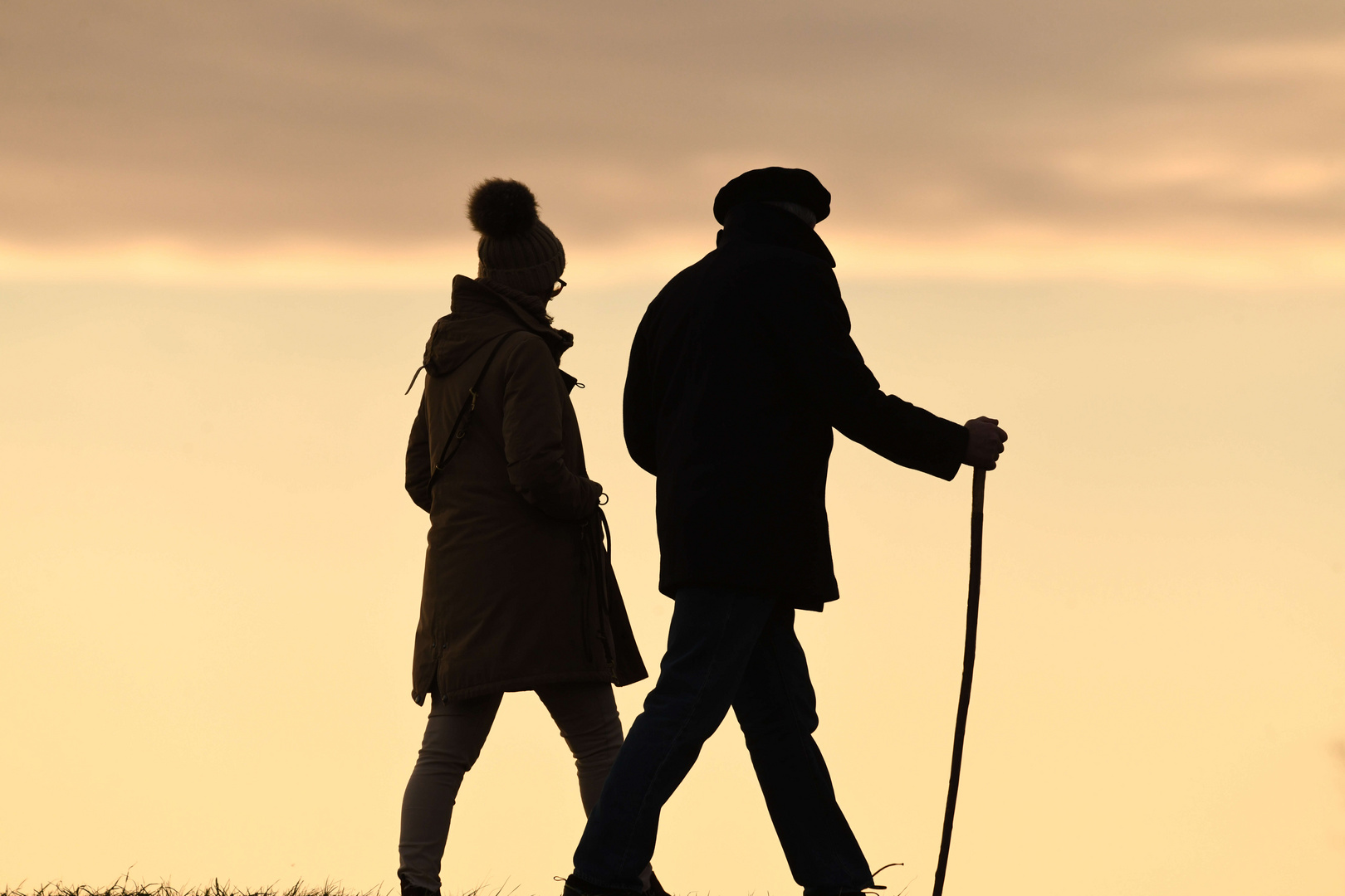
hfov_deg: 5.2
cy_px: 448
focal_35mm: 400
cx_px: 672
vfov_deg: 3.4
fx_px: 14943
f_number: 8
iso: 900
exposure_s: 1/1600
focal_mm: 400
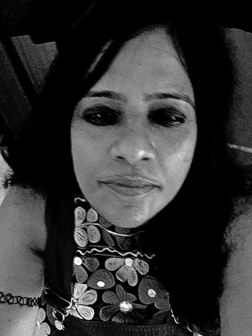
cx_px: 126
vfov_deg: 58.4
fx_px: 301
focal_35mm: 31
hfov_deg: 45.4
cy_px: 168
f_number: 2.2
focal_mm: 2.65
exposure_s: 1/15
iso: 500
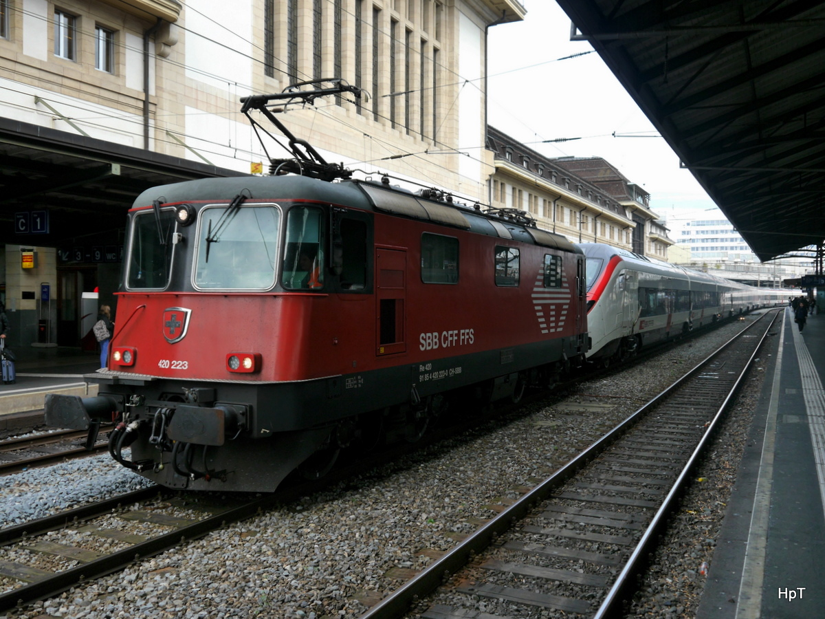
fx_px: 763
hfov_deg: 56.8
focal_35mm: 32
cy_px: 310
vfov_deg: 44.2
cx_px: 412
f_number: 4.5
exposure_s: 1/125
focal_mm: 16
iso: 160
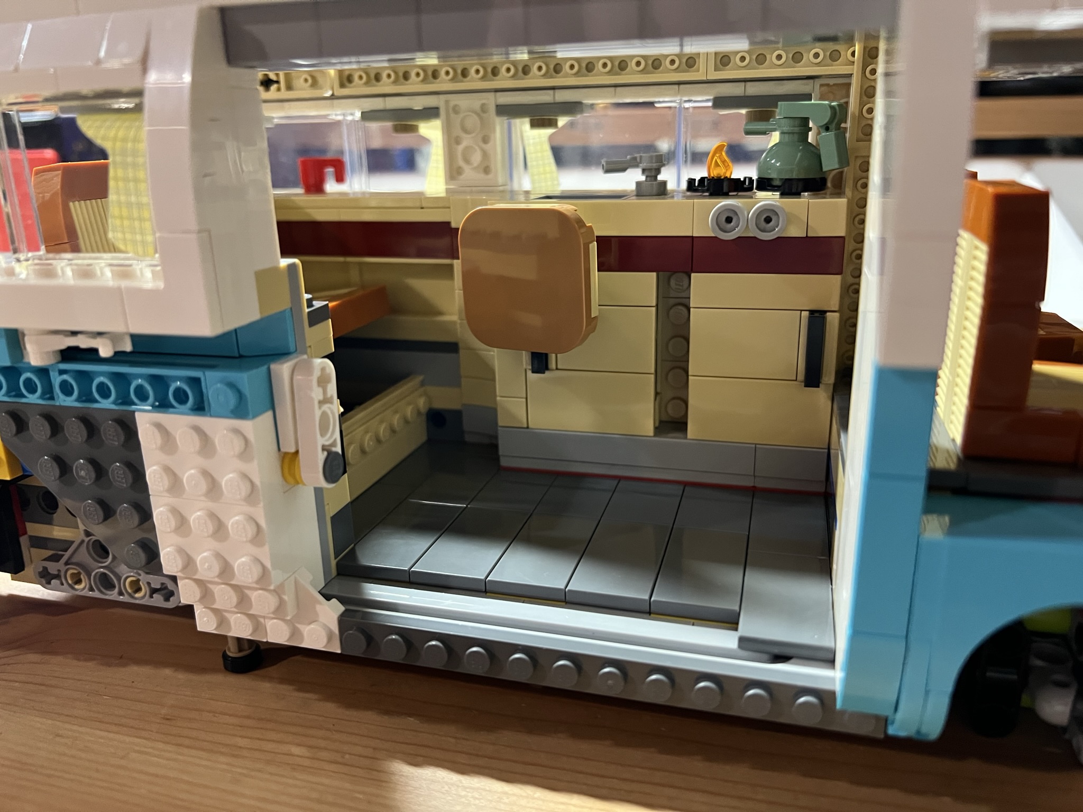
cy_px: 406
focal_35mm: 26
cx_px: 542
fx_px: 813
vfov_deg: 53.1
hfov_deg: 67.3
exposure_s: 1/60
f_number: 1.5
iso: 500
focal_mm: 5.7
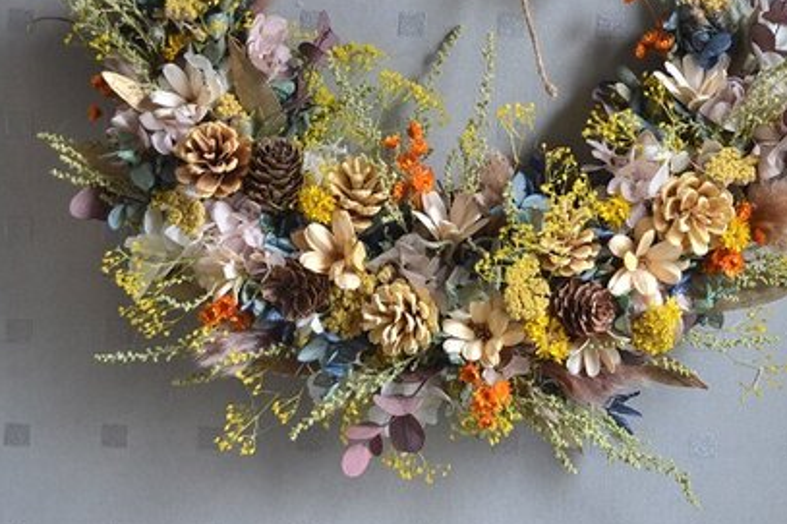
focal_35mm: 66
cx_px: 520
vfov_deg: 20.5
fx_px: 1442
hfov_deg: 30.3
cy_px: 143
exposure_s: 1/15
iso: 720
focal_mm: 28
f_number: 4.5
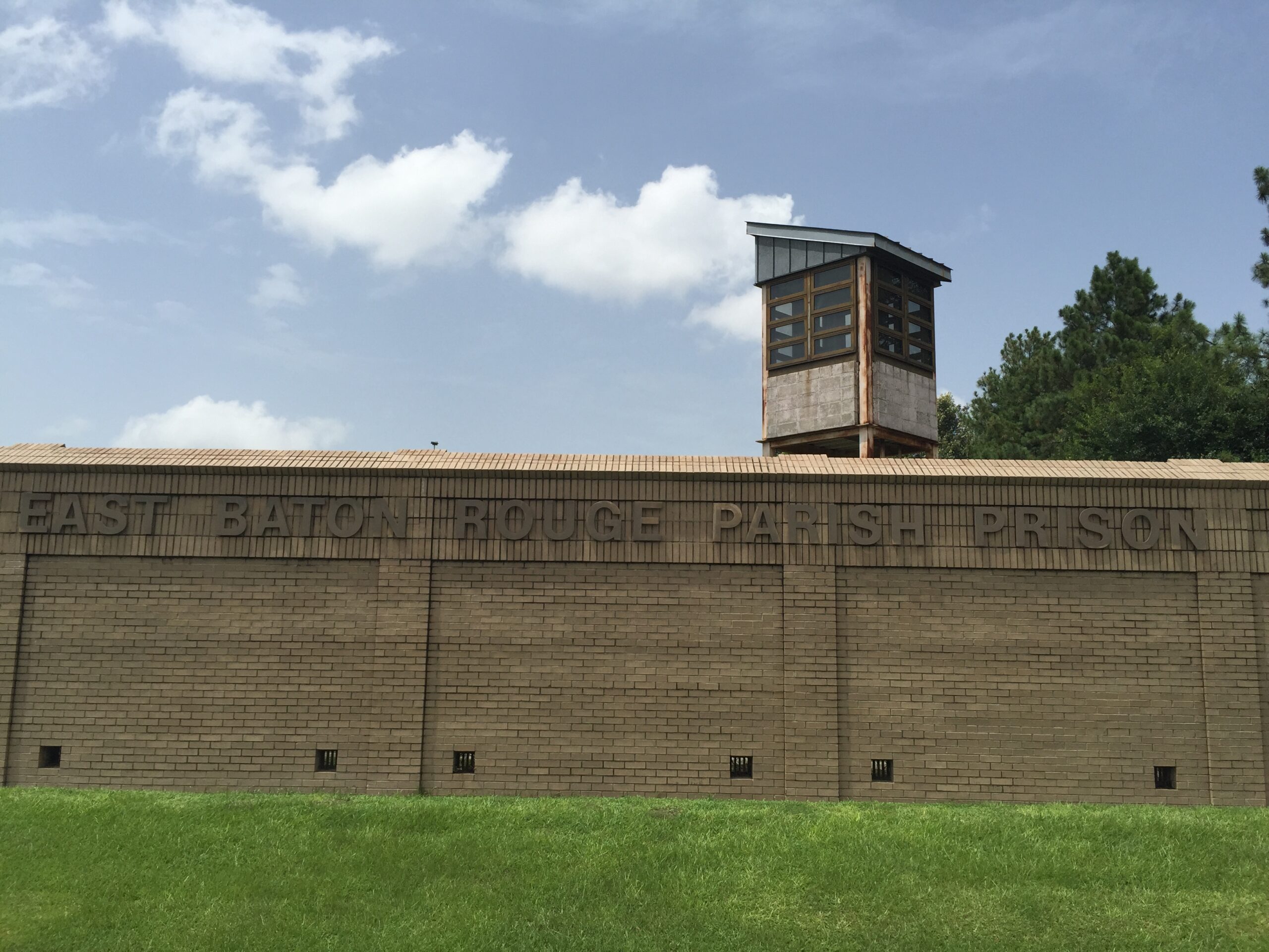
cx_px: 634
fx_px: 1063
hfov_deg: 61.7
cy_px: 476
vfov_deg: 48.2
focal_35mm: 29
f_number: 2.2
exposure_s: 1/3049
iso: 32
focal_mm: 4.15
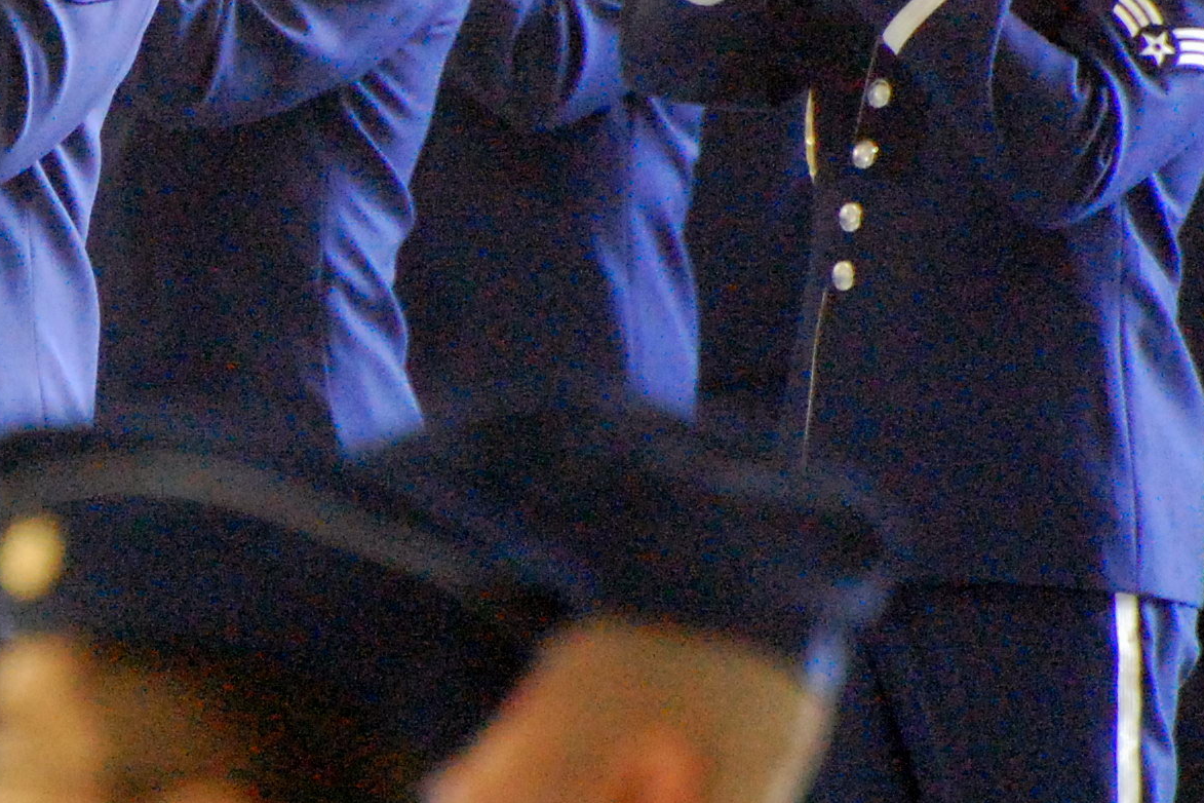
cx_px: -30
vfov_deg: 1.2
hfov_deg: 1.8
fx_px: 38558
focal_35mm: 1153
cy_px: 245
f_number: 5.6
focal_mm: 300
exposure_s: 1/60
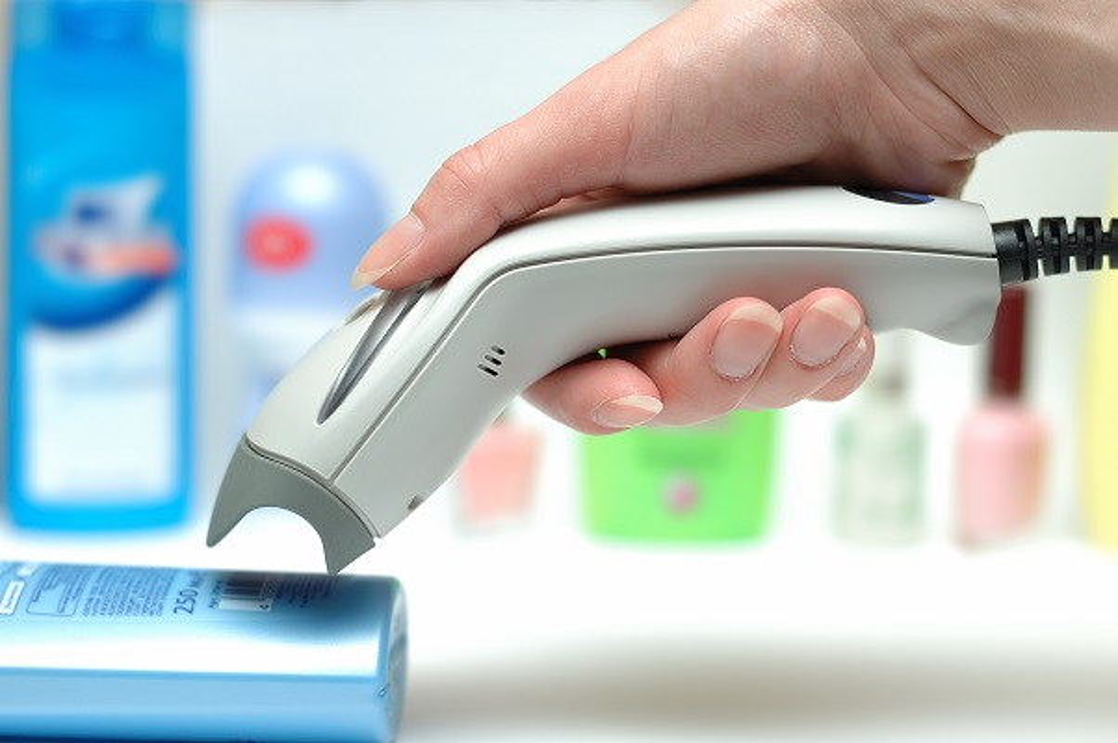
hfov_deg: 27.0
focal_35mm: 75
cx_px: 559
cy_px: 372
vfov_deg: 18.1
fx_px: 2327
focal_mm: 50
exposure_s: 1/100
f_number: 2.8
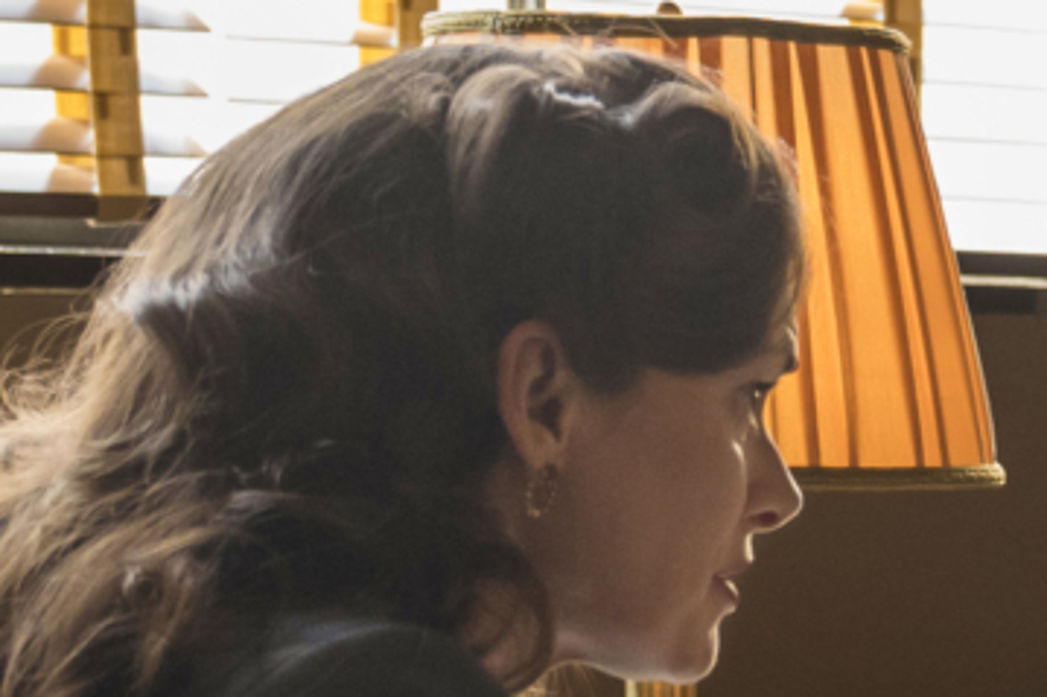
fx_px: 5639
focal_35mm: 194
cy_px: 943
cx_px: 1872
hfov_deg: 10.0
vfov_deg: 7.0
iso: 800
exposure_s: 1/80
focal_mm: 34
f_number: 4
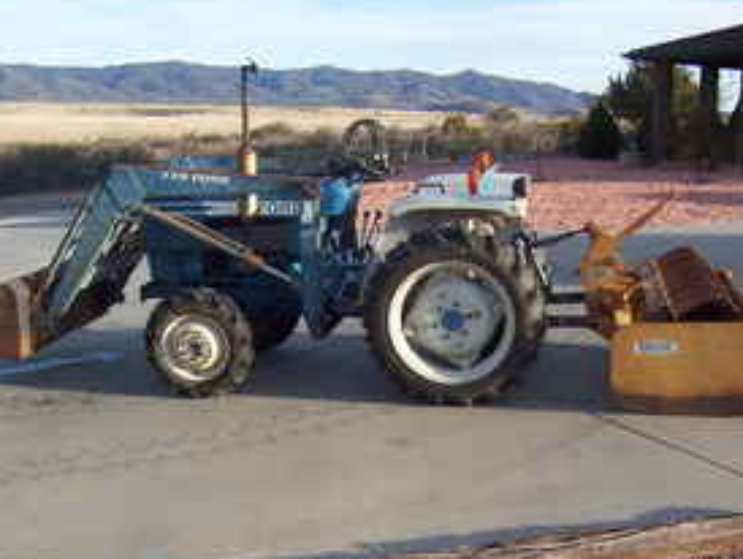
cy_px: 331
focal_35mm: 45
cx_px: 350
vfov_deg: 32.1
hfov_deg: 42.0
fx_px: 967
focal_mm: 5.54
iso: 100
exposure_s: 1/965
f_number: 2.76
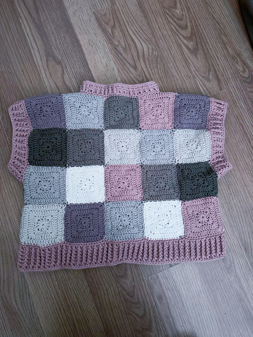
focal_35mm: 24
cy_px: 168
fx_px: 234
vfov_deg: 71.6
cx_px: 126
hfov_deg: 56.8
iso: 1250
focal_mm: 6.86
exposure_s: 1/30
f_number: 1.78
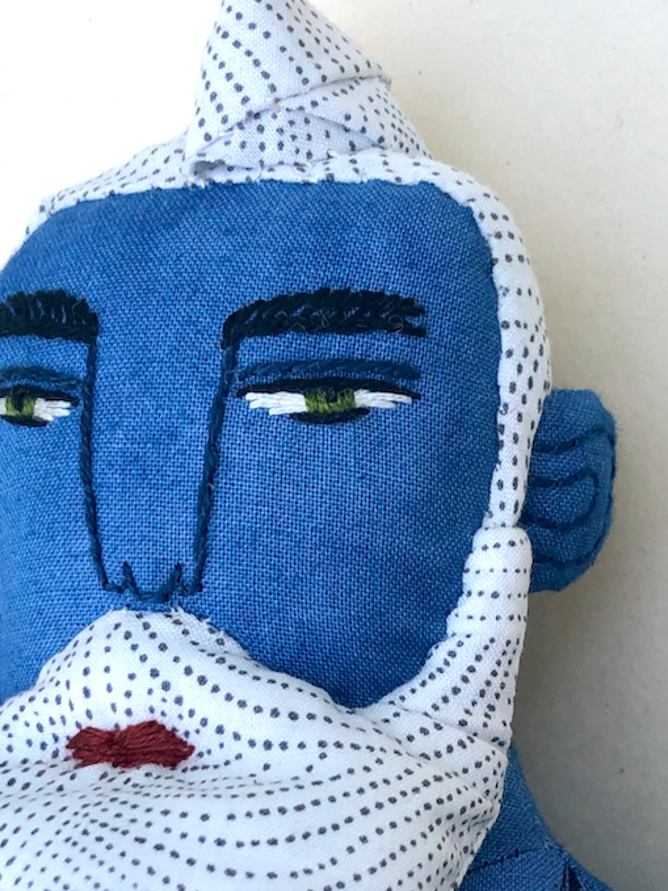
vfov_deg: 42.4
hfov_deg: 32.5
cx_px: 202
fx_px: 1132
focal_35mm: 44
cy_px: 596
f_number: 1.8
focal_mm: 3.99
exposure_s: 1/230
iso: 20
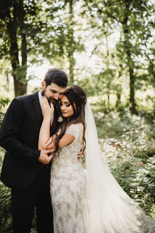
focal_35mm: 35
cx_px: 78
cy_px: 116
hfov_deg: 37.8
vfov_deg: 54.5
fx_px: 226
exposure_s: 1/1250
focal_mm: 35
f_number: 1.6
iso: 320
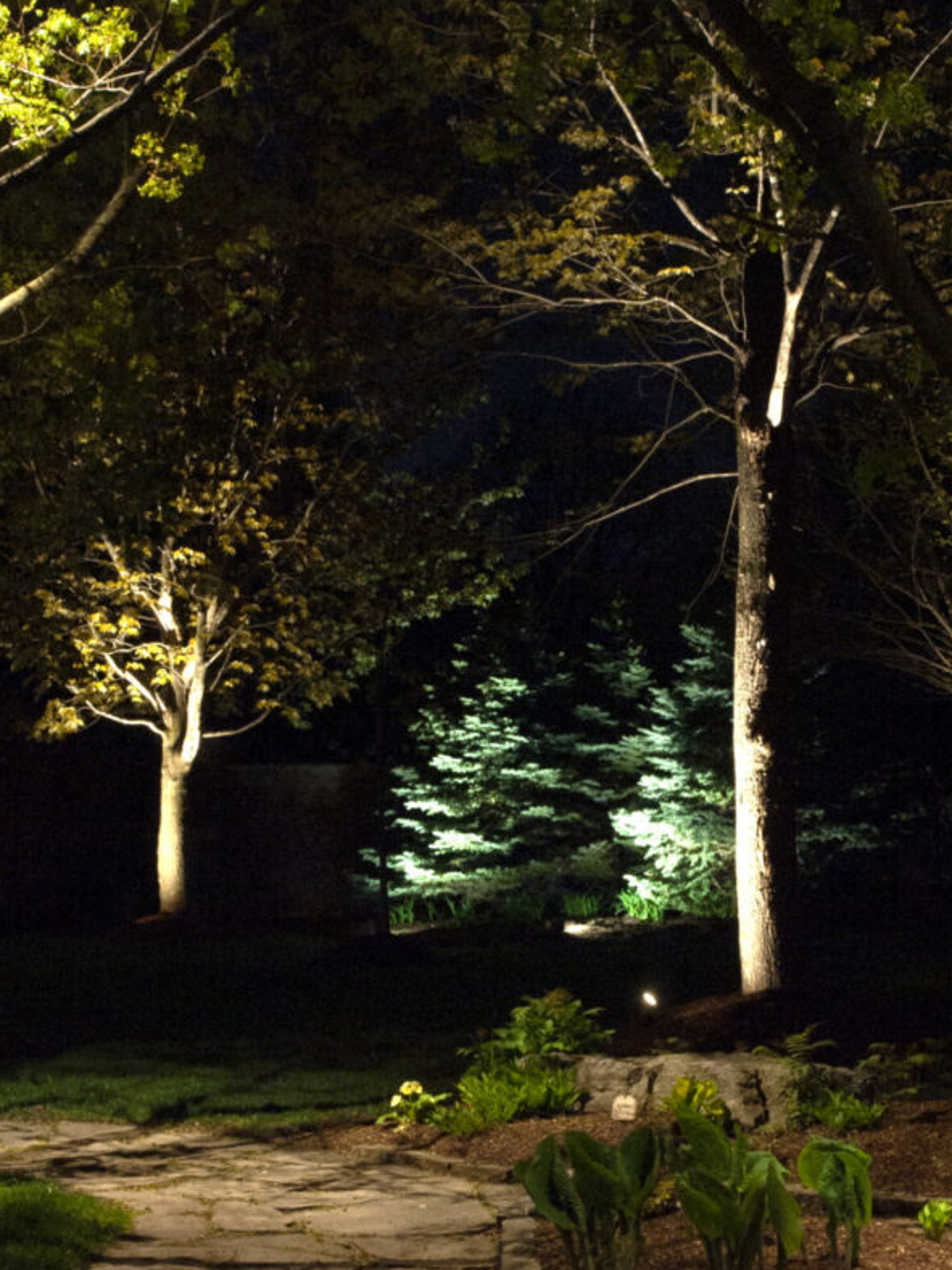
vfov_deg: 25.0
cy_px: 725
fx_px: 2860
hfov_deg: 18.8
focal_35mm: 78
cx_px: 635
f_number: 8
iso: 800
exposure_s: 2.5
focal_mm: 20
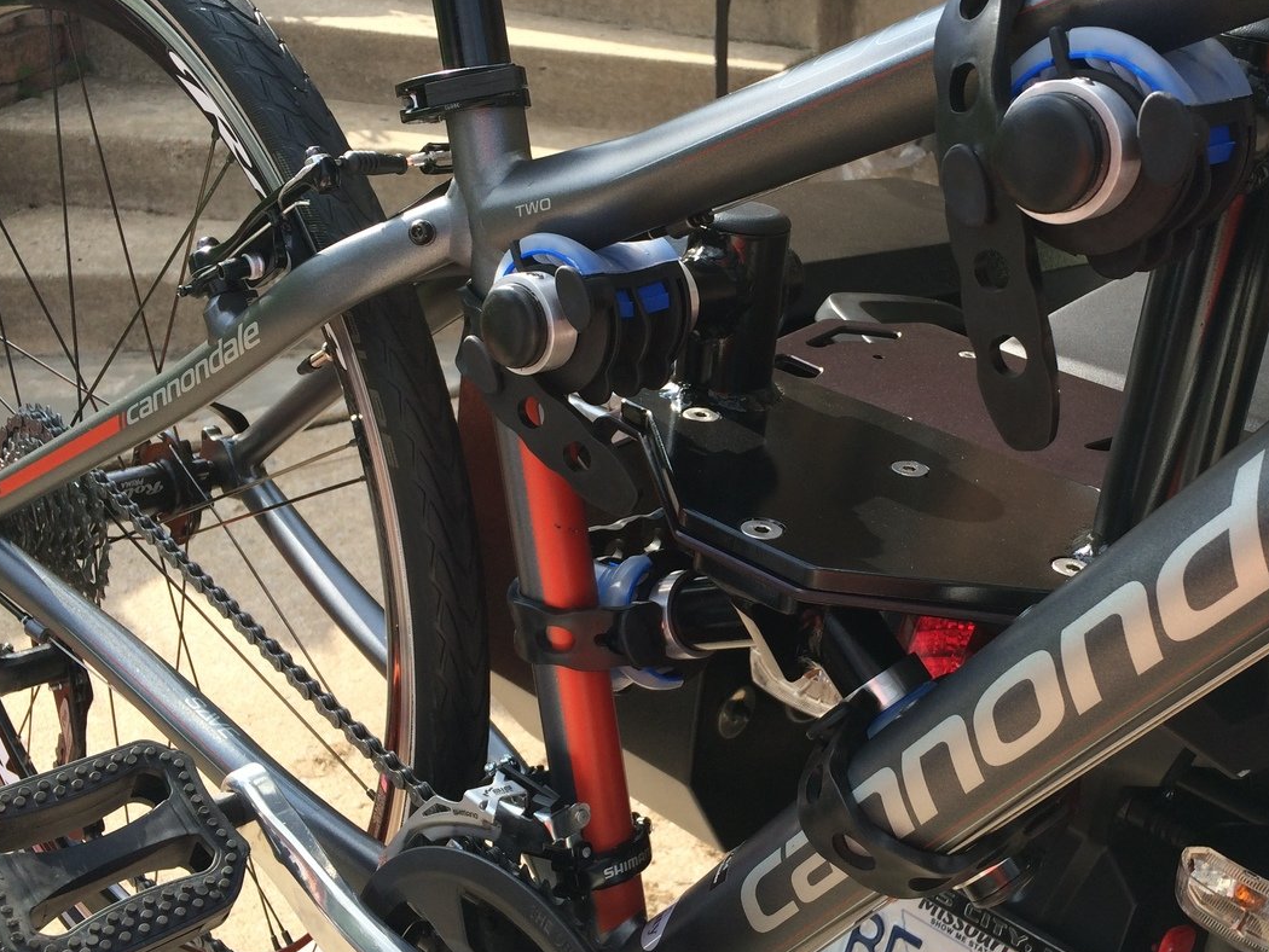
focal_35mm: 40
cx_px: 838
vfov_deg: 35.9
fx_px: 1467
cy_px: 418
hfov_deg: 46.1
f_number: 2.2
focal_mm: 4.12
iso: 32
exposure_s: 1/672
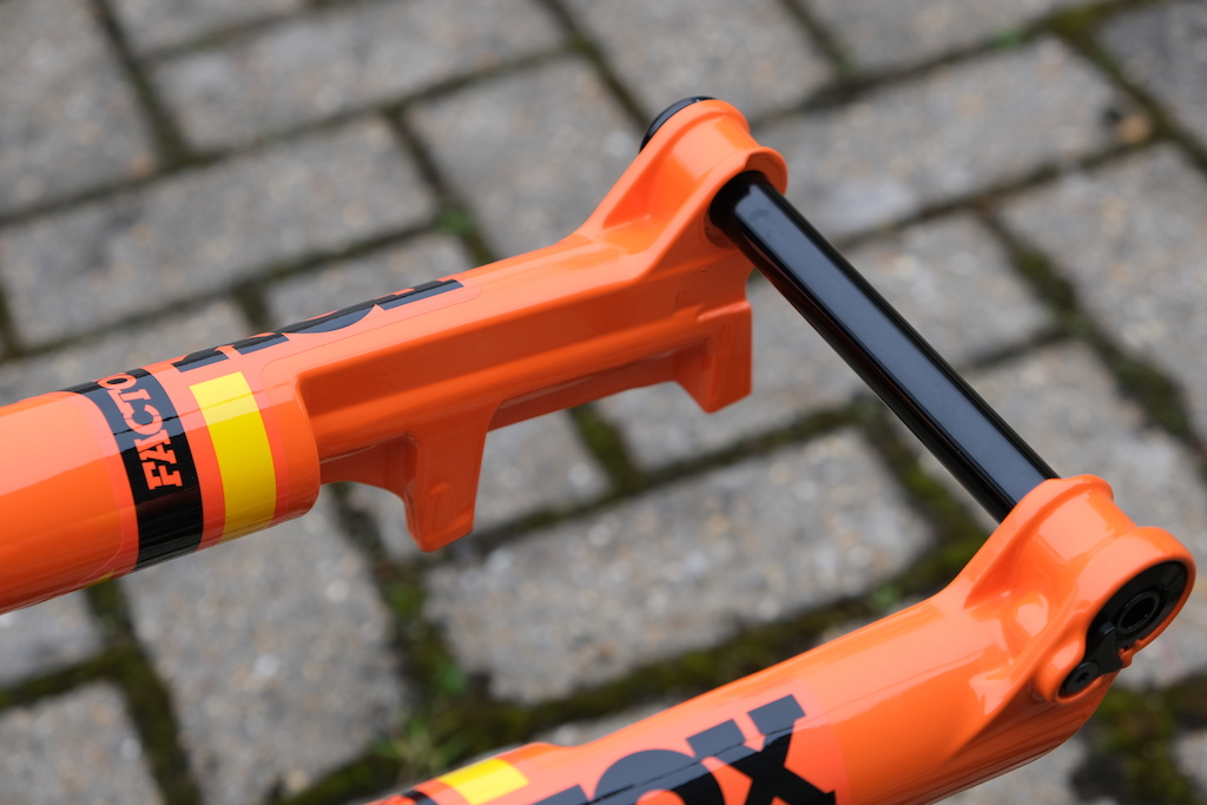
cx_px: 604
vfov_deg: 18.7
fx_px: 2448
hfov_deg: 27.7
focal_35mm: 73
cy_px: 402
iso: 160
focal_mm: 48.4
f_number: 5.6
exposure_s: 1/140
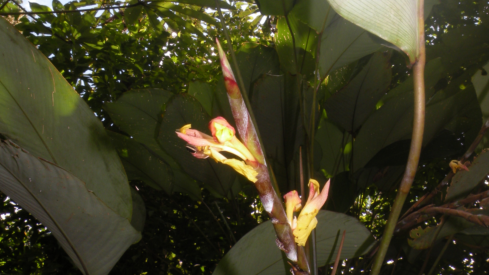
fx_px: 519
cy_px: 132
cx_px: 246
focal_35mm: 40
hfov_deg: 50.5
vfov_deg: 29.7
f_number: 8
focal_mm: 4.7
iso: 64
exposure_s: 1/75.2
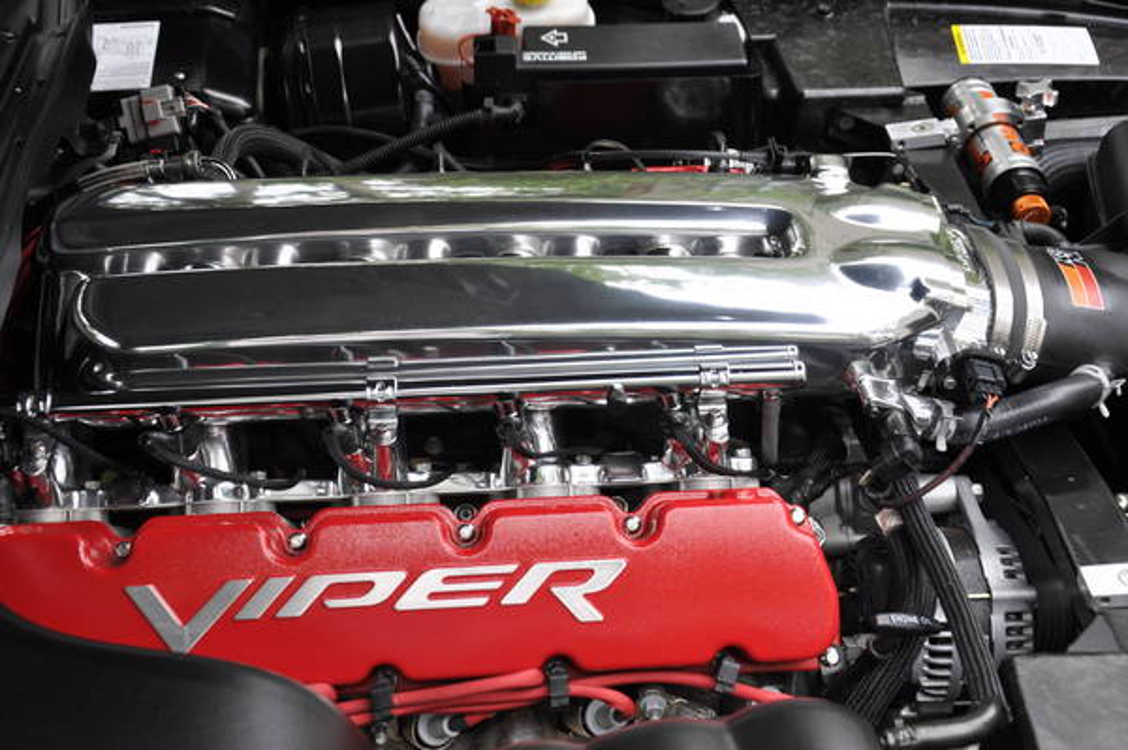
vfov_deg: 23.7
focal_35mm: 57
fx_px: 1784
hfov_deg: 35.1
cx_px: 564
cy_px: 375
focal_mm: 38
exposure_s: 1/60
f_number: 4.5
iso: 400
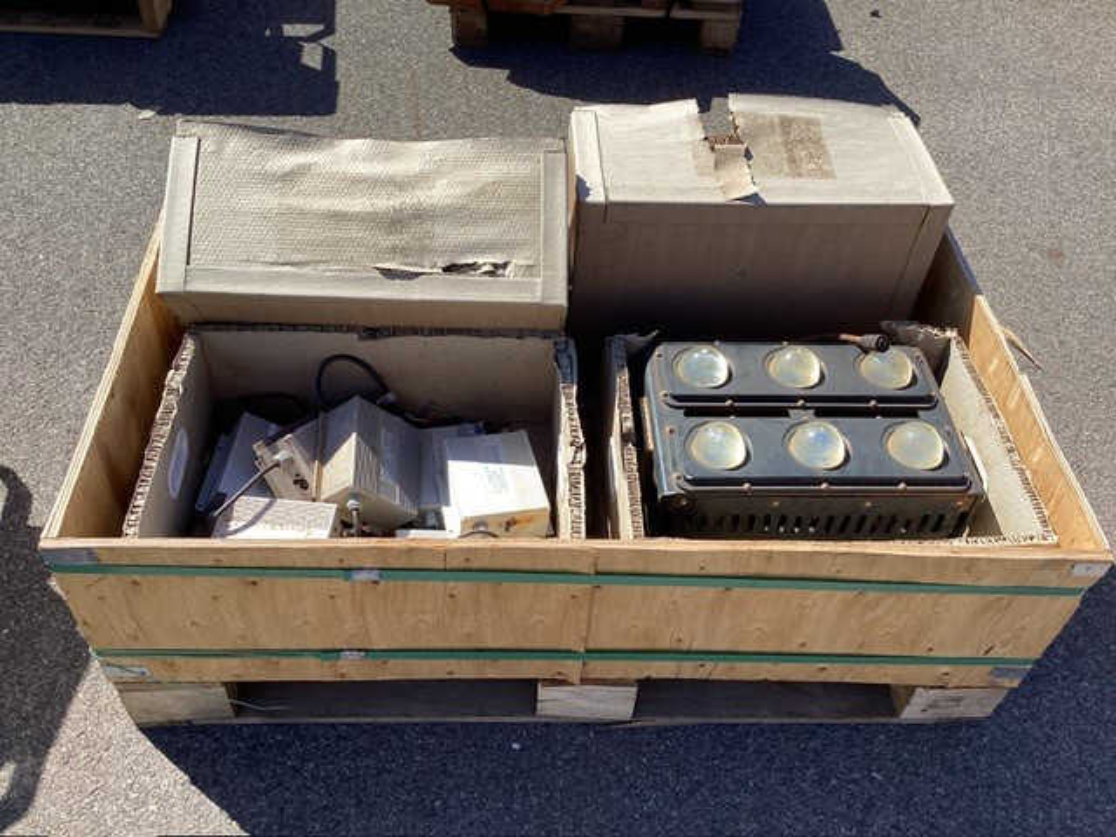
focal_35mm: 31
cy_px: 418
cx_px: 558
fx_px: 999
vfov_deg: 45.4
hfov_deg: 58.4
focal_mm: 3.3
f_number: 2.4
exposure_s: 1/1031
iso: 25
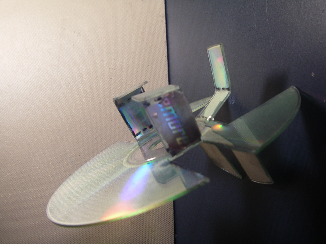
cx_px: 163
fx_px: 358
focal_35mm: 38
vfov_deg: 37.7
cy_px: 122
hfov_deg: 49.0
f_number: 3.3
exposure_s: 1/50
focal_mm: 6.3
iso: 80
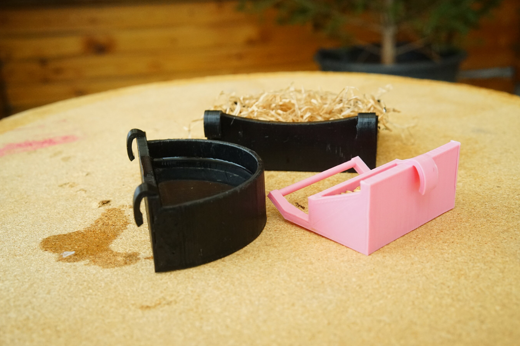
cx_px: 267
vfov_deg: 34.2
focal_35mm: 39
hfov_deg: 49.5
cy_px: 185
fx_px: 563
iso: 2500
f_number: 7.1
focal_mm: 35
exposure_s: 1/800
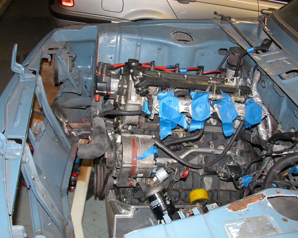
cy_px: 121
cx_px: 137
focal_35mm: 37
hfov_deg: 49.0
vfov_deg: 40.1
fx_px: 326
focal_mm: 8.9
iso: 200
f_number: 2.8
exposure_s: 1/60
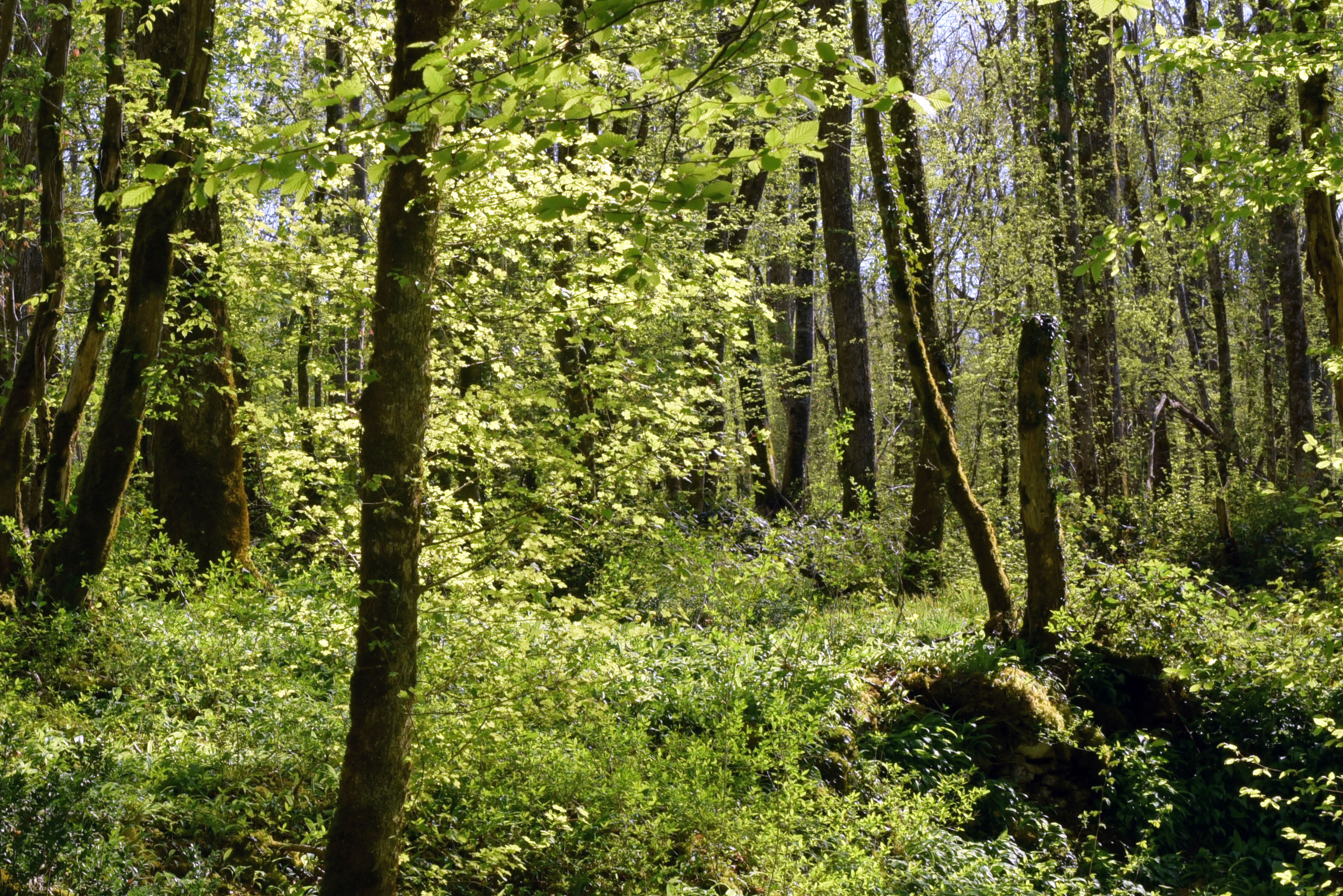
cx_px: 237
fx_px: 3620
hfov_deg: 20.7
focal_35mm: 97
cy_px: 512
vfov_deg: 14.1
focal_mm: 50
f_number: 16
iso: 320
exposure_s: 1/40
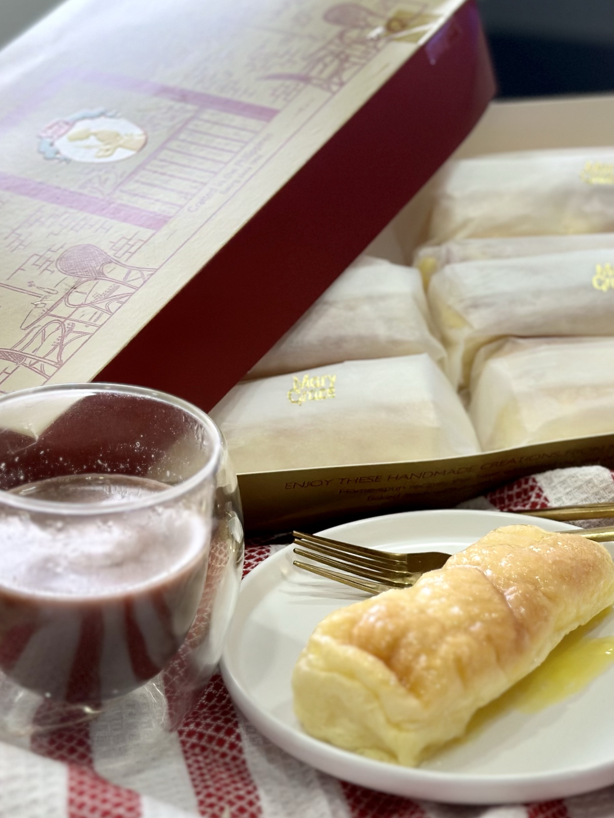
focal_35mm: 81
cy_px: 343
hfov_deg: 18.2
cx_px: 377
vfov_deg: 24.1
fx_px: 1915
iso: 125
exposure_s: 1/71
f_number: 1.78
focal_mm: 6.86
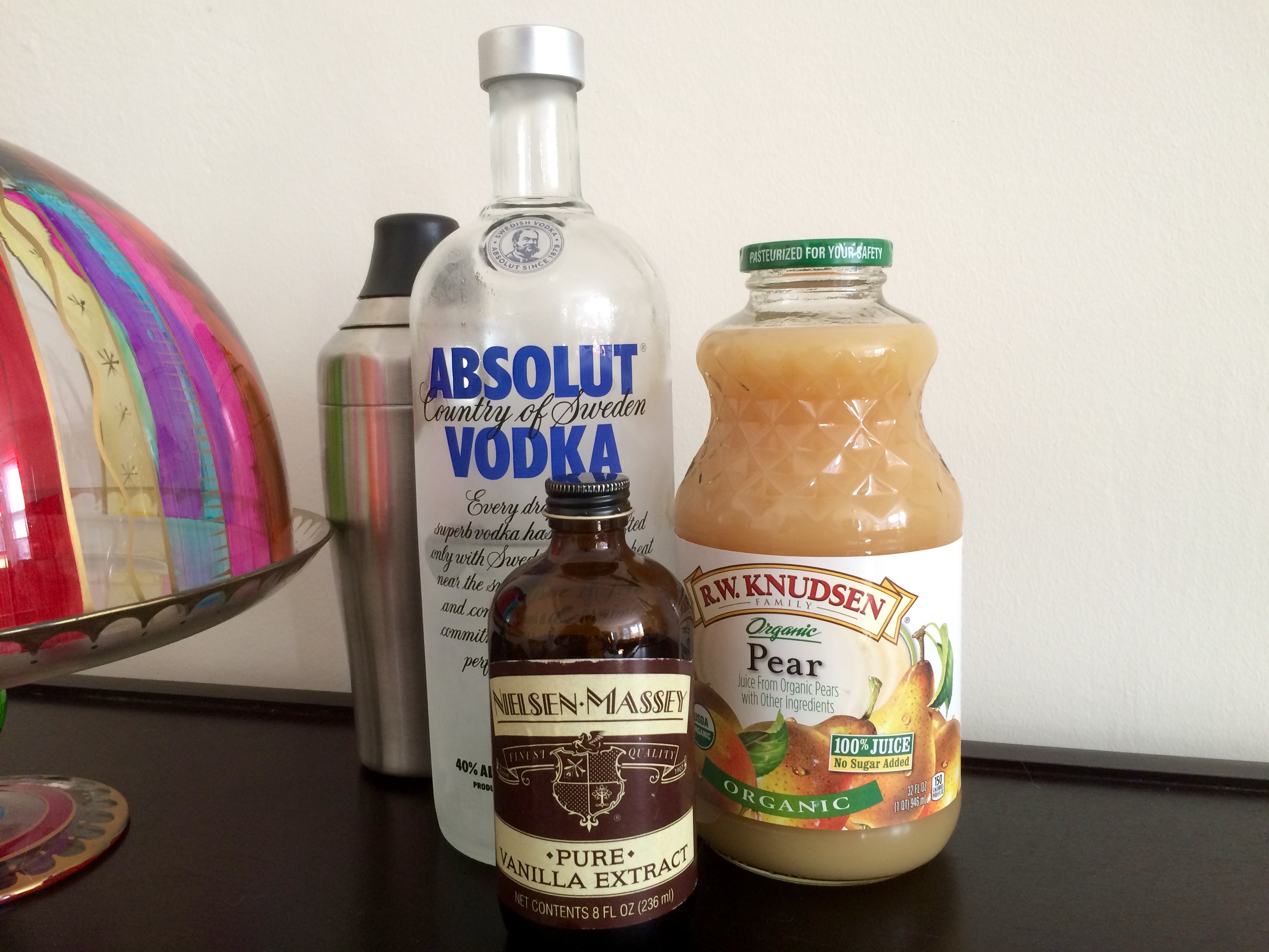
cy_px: 476
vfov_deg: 48.2
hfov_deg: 61.7
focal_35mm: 29
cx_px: 634
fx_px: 1063
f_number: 2.2
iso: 100
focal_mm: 4.15
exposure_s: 1/30
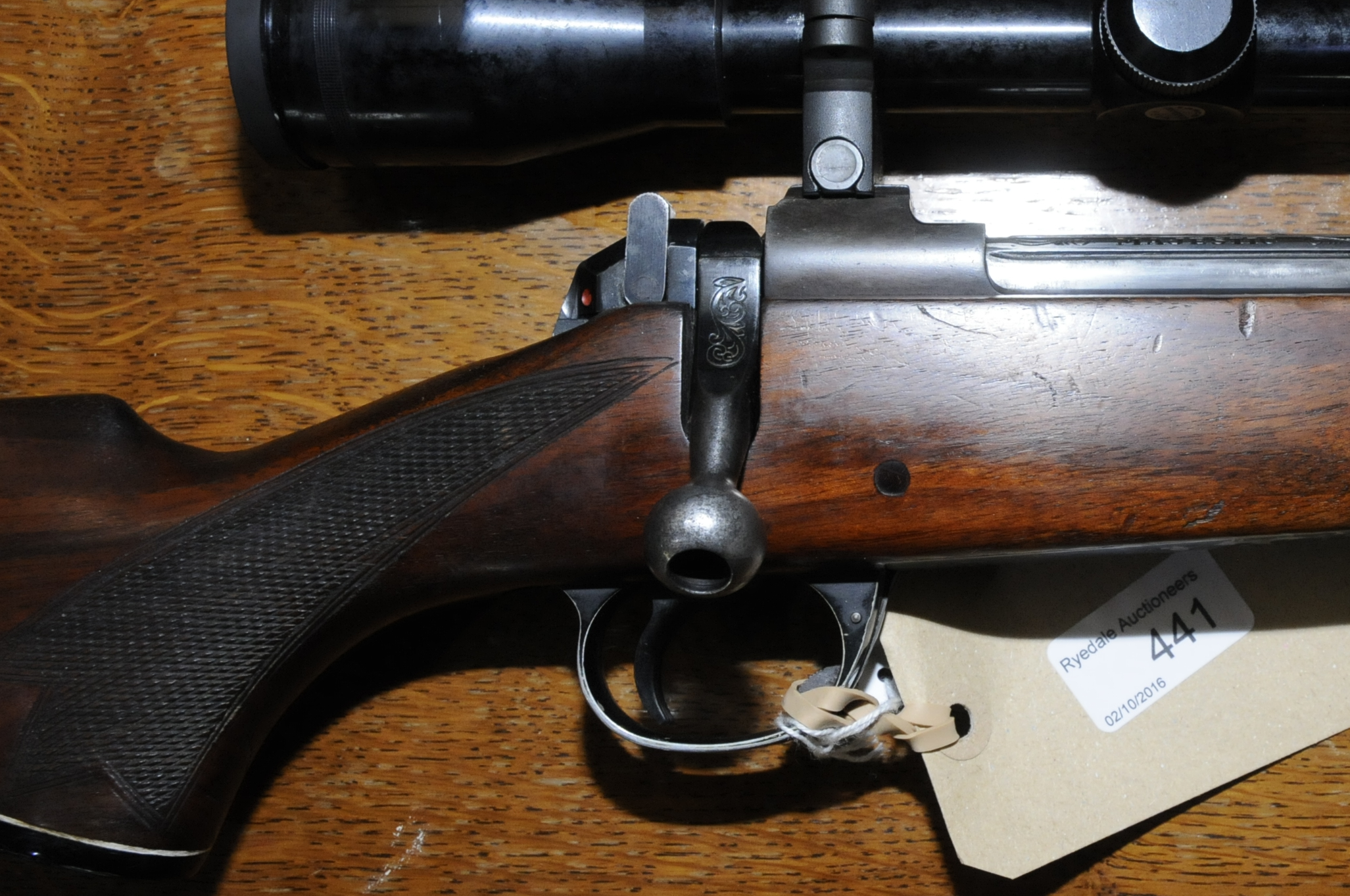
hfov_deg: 40.6
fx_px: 1760
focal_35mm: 47
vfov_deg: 28.6
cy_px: 433
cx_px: 1034
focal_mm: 20
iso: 1250
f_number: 8
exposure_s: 1/60
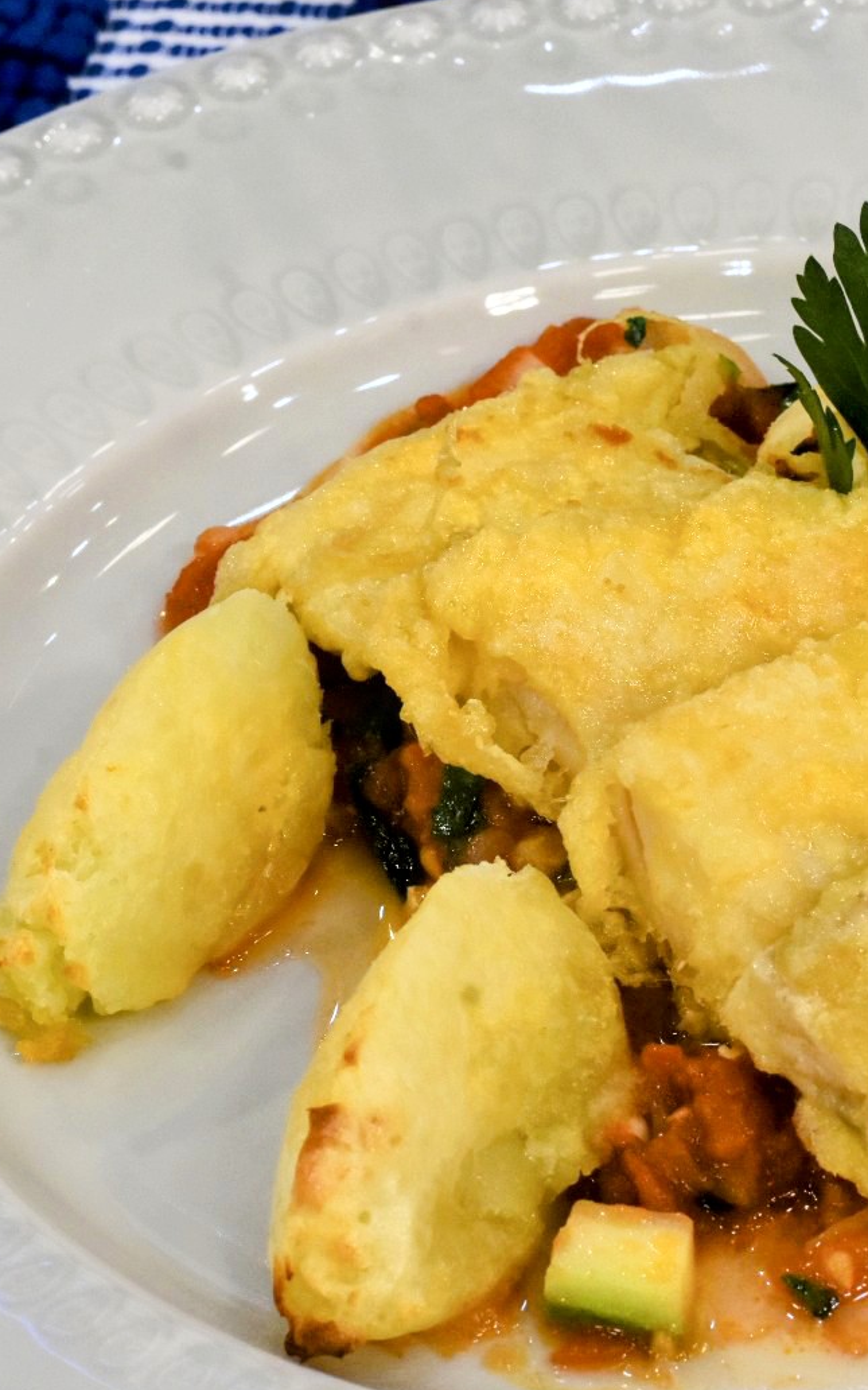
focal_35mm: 120
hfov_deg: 10.9
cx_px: 659
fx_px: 4542
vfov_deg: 17.4
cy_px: 723
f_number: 11
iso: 1000
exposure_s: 1/500
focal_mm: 50
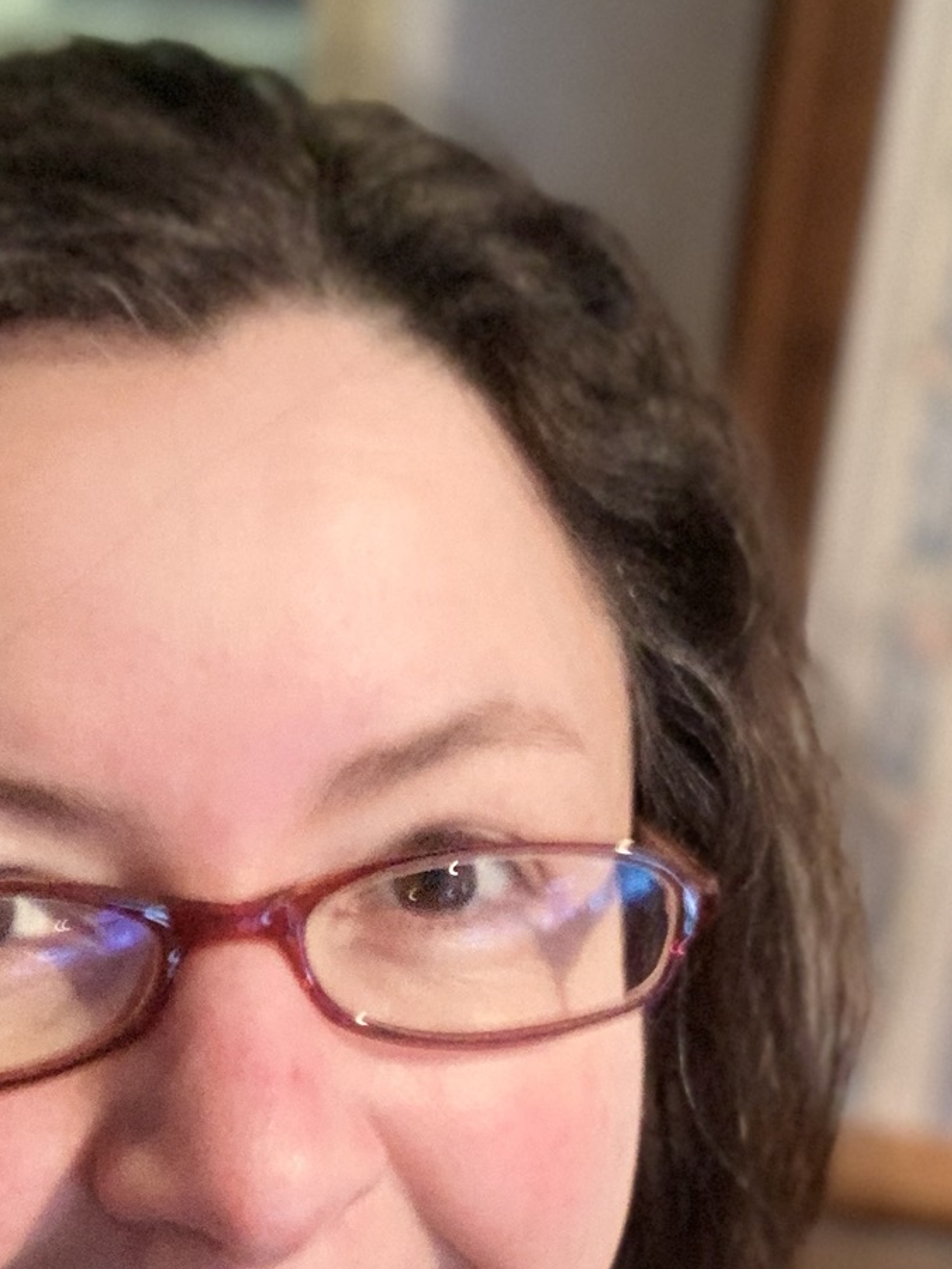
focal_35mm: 71
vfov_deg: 26.7
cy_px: 1076
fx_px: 2603
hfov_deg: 20.7
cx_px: 625
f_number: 2.2
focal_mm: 2.87
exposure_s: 1/30
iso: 400
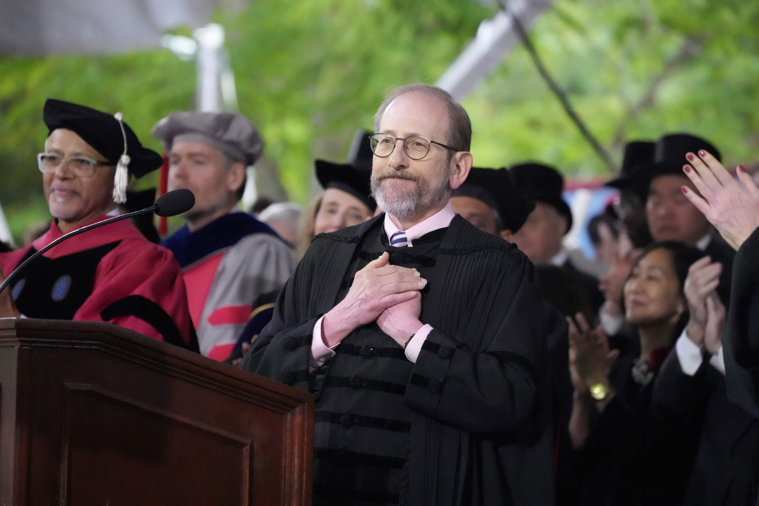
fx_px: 6008
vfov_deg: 4.8
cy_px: 253
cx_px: 380
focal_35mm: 285
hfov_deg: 7.2
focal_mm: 285
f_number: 5.6
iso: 12800
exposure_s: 1/2500
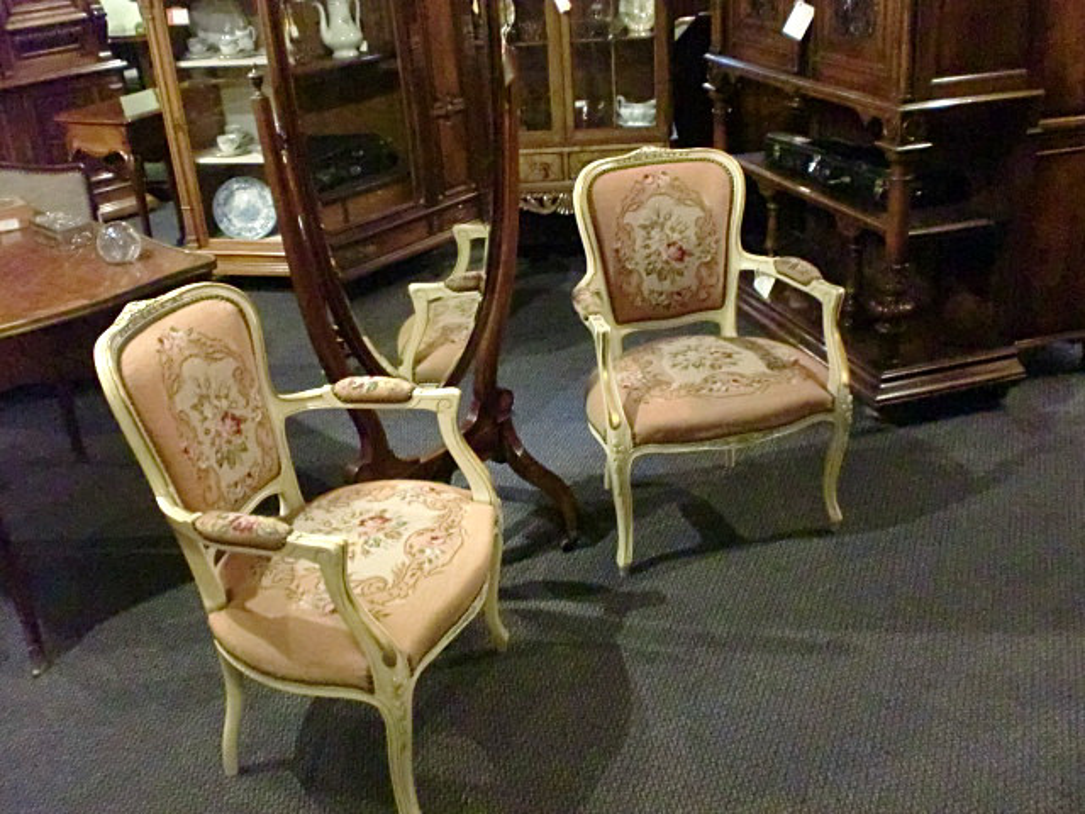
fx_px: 1097
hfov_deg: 52.6
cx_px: 542
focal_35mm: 35
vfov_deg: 40.7
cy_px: 407
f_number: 3.1
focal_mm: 6.3
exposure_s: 1/40
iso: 1600
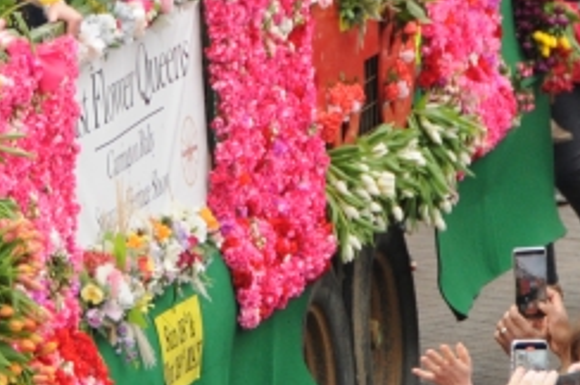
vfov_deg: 2.3
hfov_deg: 3.5
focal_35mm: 590
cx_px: -250
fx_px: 9493
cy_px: -15
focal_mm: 120
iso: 640
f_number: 9
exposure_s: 1/250
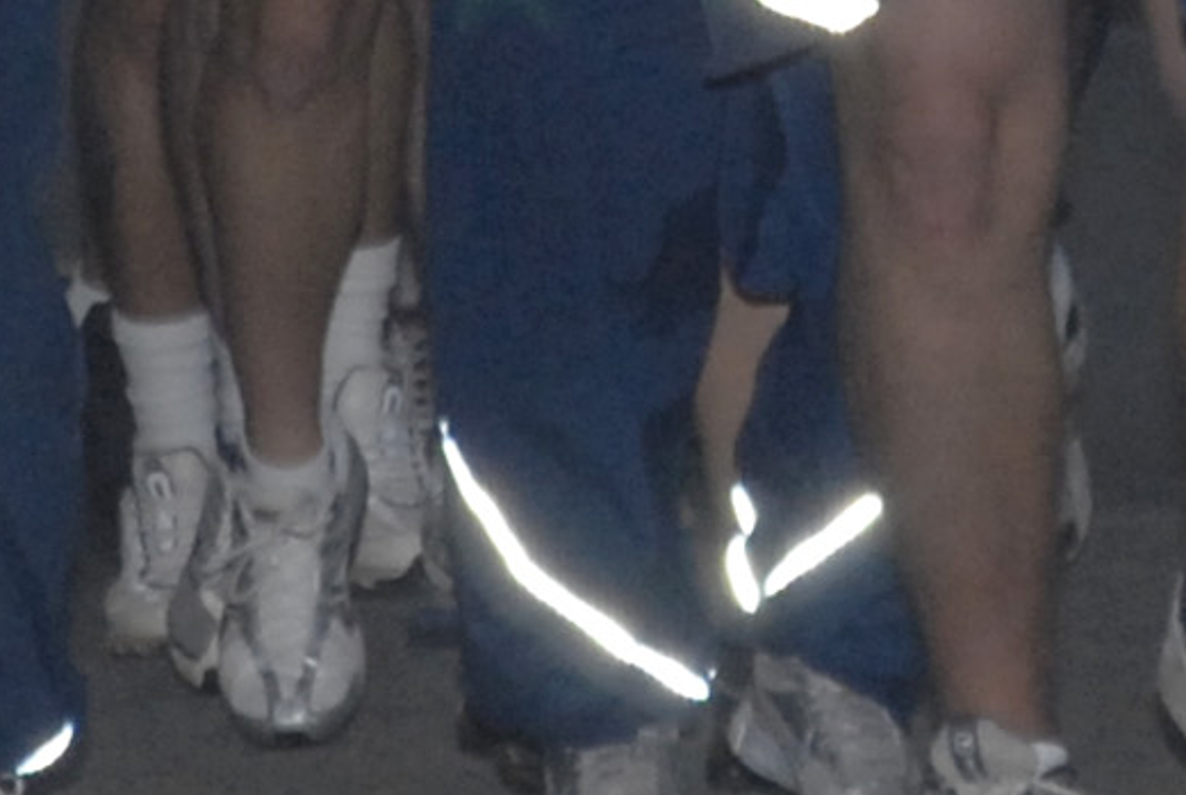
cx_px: 1063
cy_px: -784
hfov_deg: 2.2
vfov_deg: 1.5
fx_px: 31233
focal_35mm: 947
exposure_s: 1/160
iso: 400
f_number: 5.6
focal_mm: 85
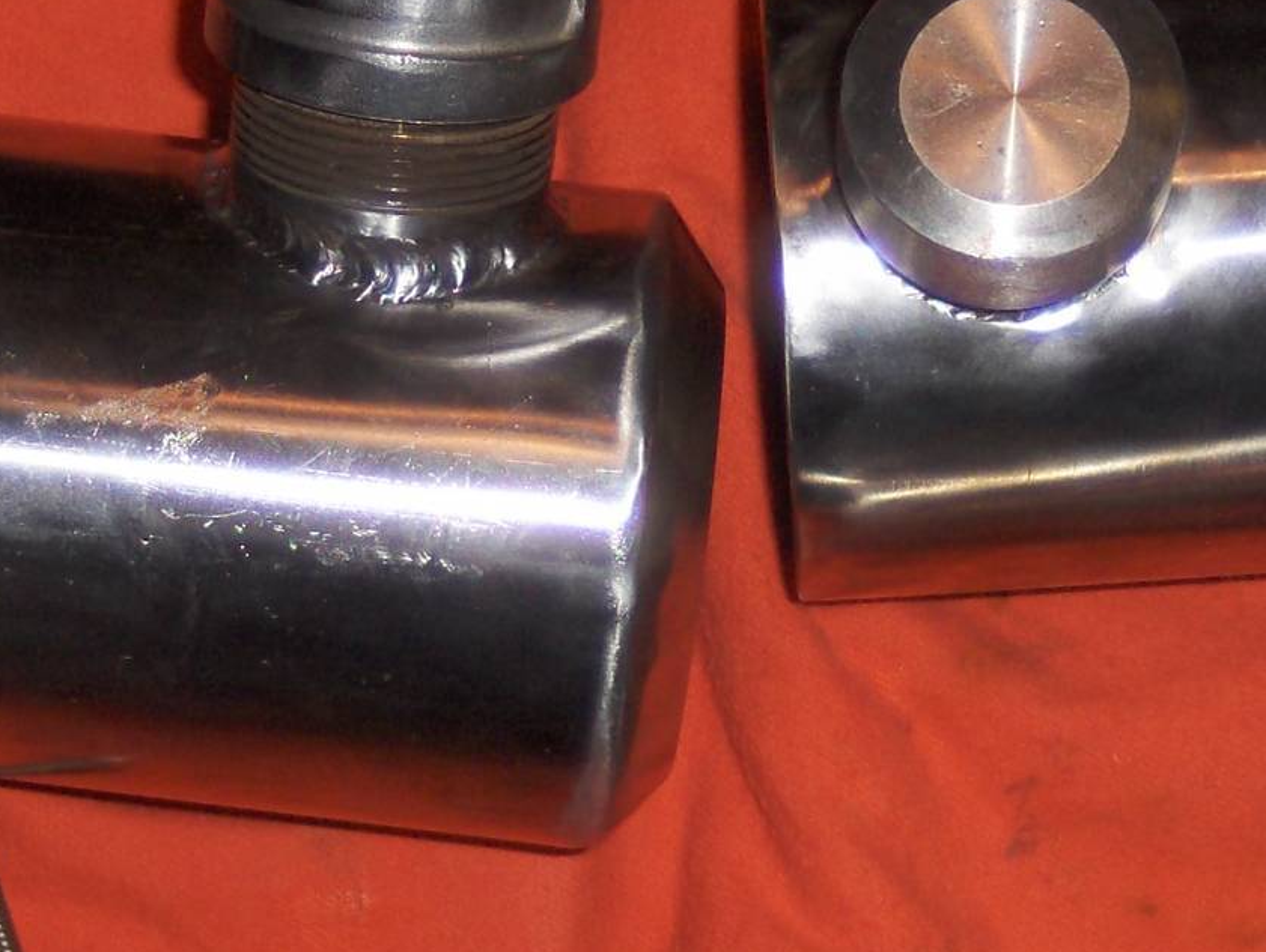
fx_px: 3808
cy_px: 387
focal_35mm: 104
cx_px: 667
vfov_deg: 14.3
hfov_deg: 18.9
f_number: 2.8
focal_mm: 7.5
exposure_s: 1/60
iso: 100
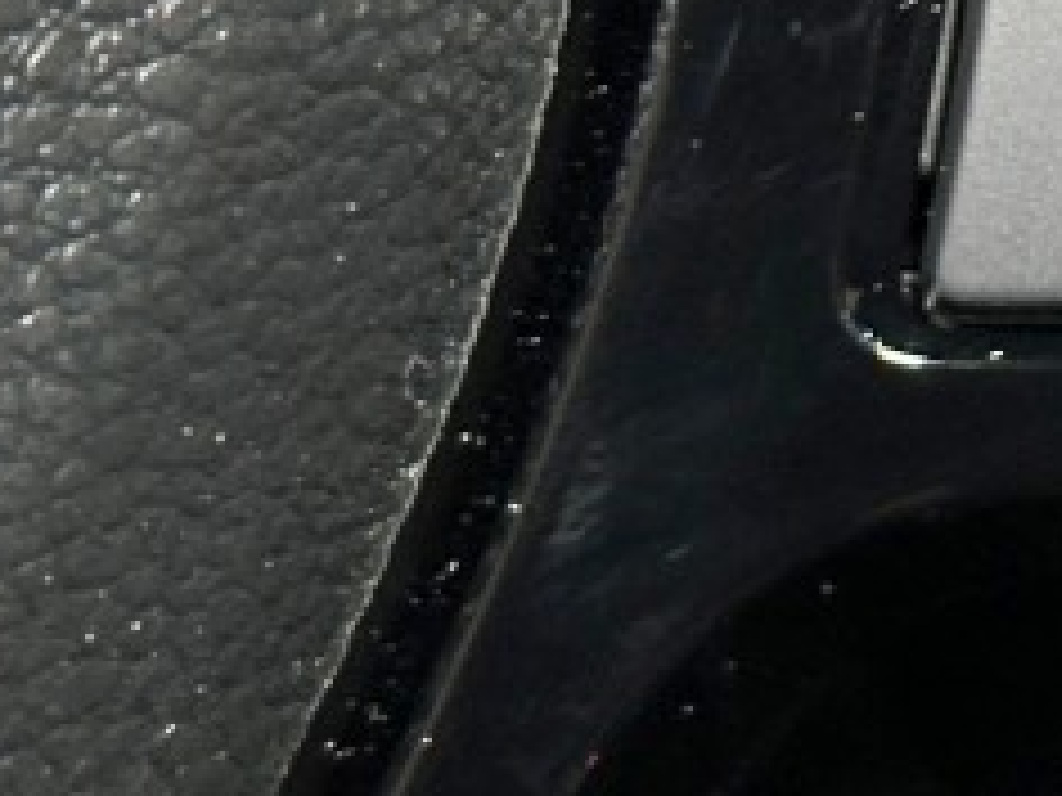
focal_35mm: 208
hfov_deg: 9.3
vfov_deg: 7.1
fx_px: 6381
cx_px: 1593
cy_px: -247
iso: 400
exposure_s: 1/40
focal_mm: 6.86
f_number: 1.78
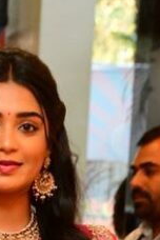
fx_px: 1680
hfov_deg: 5.4
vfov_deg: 7.8
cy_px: 504
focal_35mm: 252
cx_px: -28
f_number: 5.6
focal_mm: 55
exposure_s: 1/125
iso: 3200
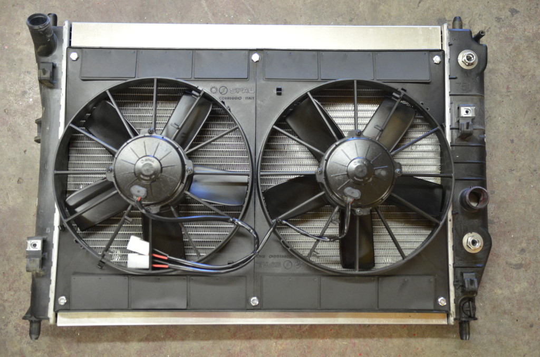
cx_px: 270
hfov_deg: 43.7
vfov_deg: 29.7
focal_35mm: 45
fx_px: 674
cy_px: 178
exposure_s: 1/30
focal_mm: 30
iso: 800
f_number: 2.8
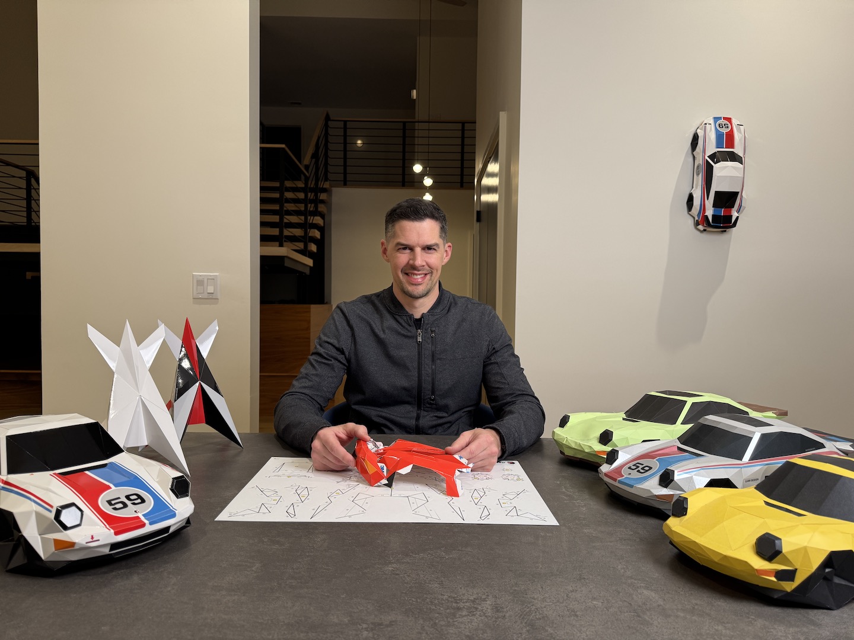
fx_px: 592
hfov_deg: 71.6
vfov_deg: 56.8
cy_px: 320
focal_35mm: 24
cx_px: 427
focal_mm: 6.76
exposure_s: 1/60
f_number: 1.78
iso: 125
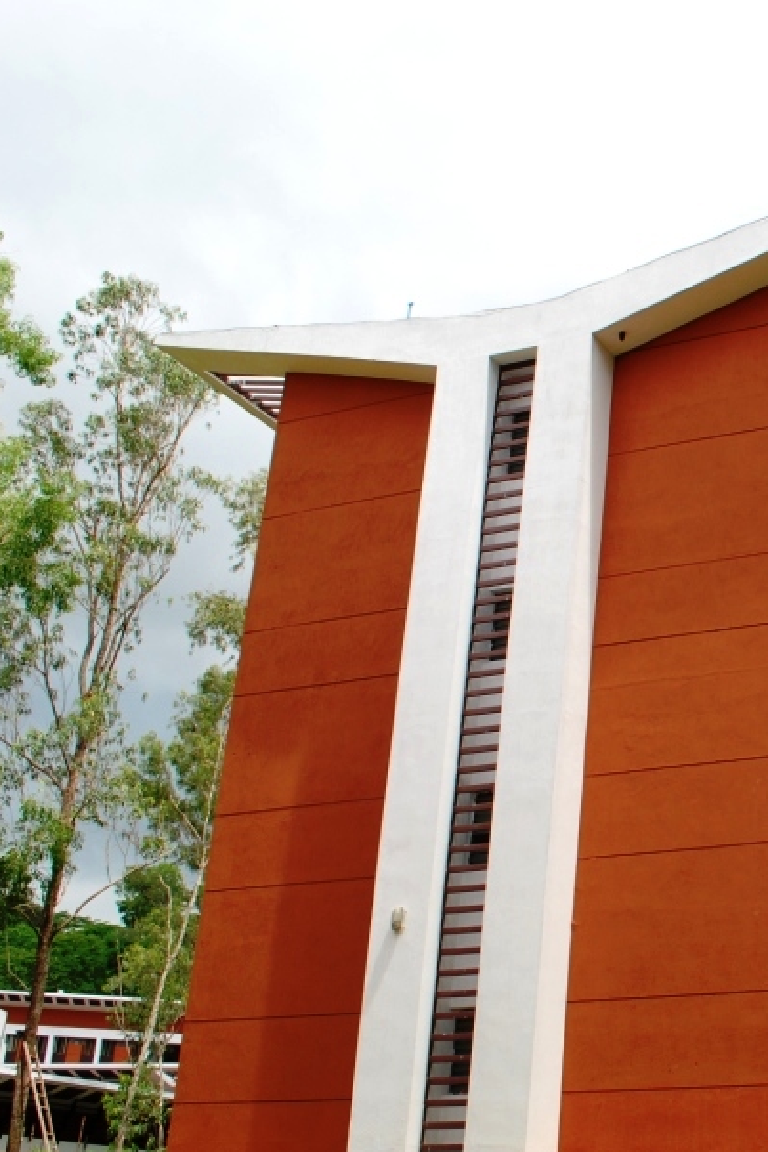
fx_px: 1632
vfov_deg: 38.8
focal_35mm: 51
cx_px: 911
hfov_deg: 24.2
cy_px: 643
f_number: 10
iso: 100
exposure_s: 1/100
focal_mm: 20
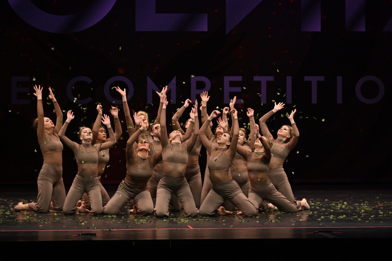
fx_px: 1960
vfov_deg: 7.6
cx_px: 196
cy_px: 130
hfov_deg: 11.4
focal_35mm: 180
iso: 800
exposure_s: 1/640
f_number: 4.5
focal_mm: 180
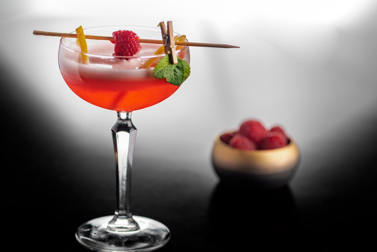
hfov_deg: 17.6
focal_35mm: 116
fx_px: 1215
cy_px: 127
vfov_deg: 11.8
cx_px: 184
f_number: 4
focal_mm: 105
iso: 64
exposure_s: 1/125
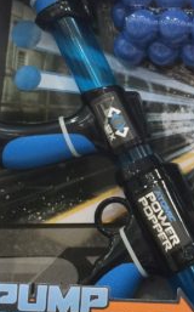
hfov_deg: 13.4
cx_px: 289
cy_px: 124
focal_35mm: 92
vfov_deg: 22.5
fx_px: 780
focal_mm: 4.15
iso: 160
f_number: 2.2
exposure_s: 1/33
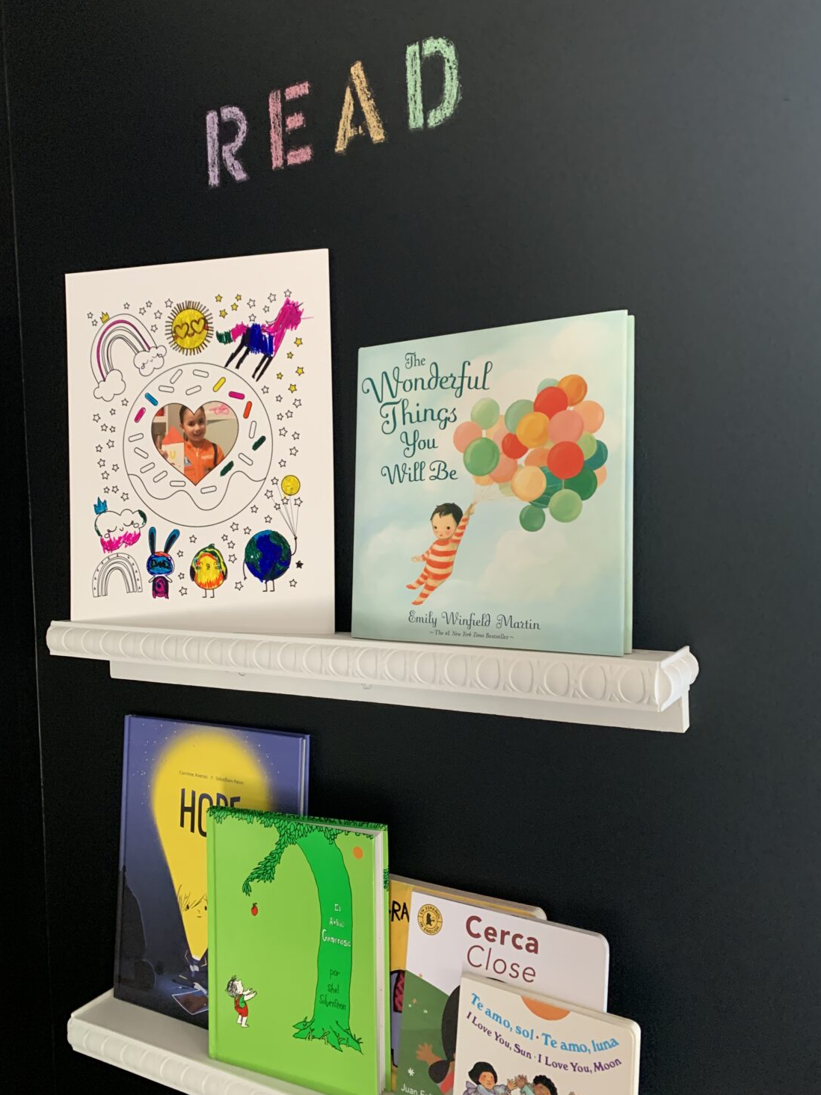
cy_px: 542
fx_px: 854
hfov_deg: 51.4
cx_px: 417
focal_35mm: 27
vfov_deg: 65.3
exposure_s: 1/60
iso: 320
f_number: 1.8
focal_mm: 4.25
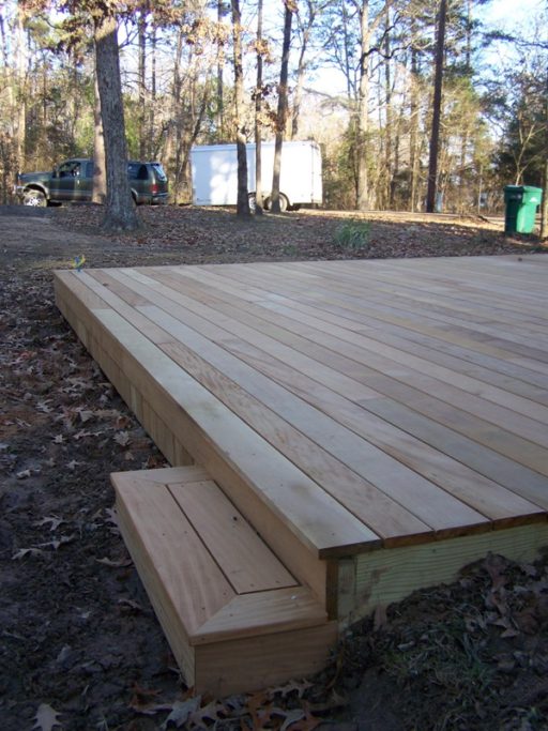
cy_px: 366
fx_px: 802
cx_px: 274
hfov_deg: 37.7
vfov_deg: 49.0
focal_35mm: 38
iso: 64
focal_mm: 6.3
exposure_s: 1/100
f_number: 2.8
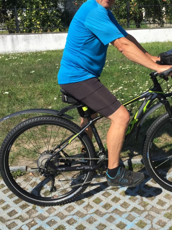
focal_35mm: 41
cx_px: 116
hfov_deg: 34.8
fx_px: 272
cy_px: 101
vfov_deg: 45.7
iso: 32
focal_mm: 4.15
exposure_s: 1/1721
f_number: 2.2
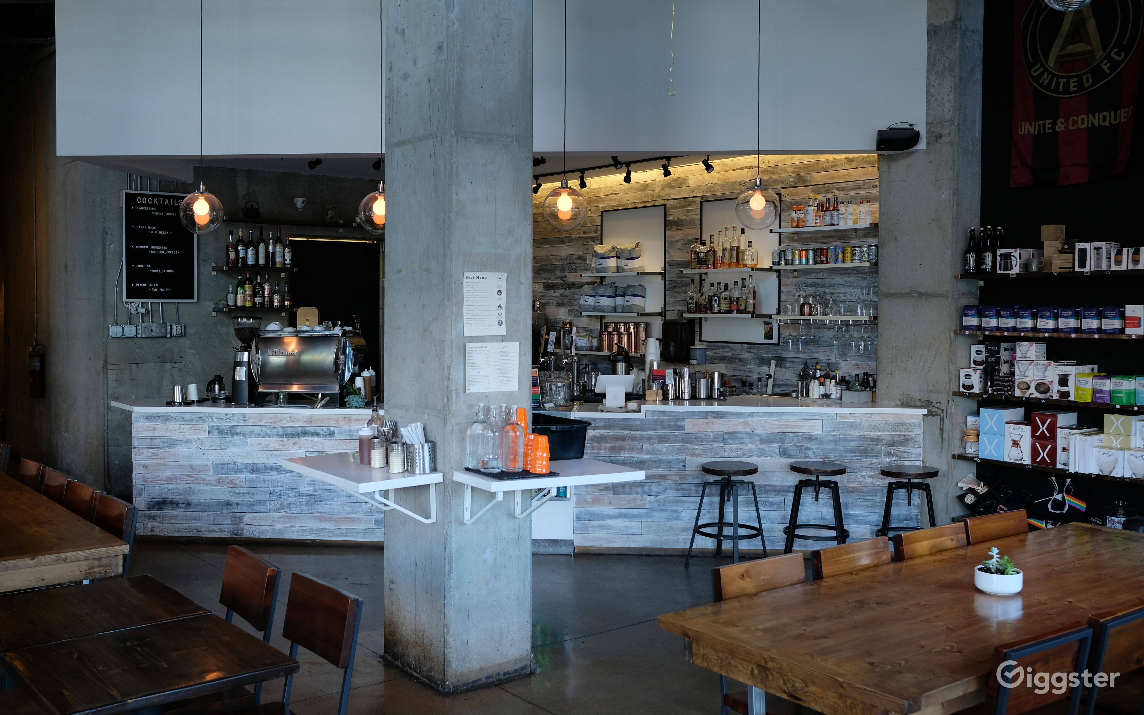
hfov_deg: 54.0
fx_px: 1122
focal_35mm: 36
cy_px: 334
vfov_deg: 35.3
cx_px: 567
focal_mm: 23
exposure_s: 1/60
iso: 640
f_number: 4
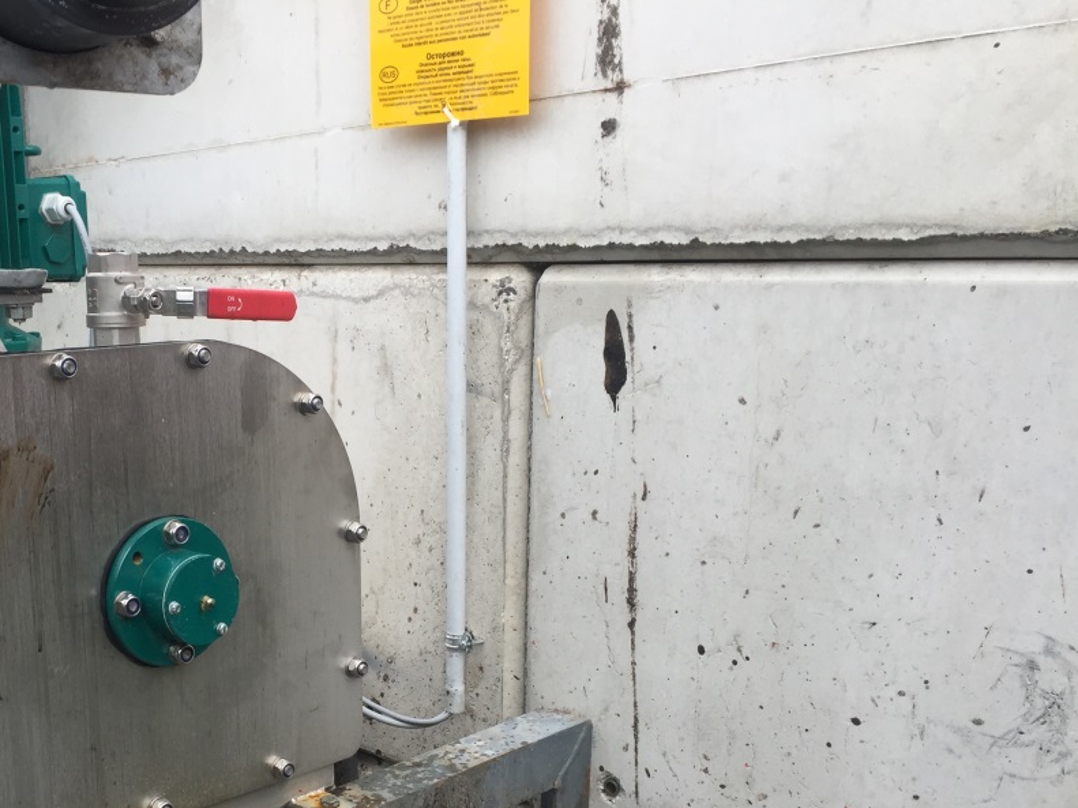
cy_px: 602
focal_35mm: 44
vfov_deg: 32.3
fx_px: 1370
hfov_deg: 41.6
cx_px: 266
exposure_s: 1/246
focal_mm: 4.15
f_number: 2.2
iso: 32
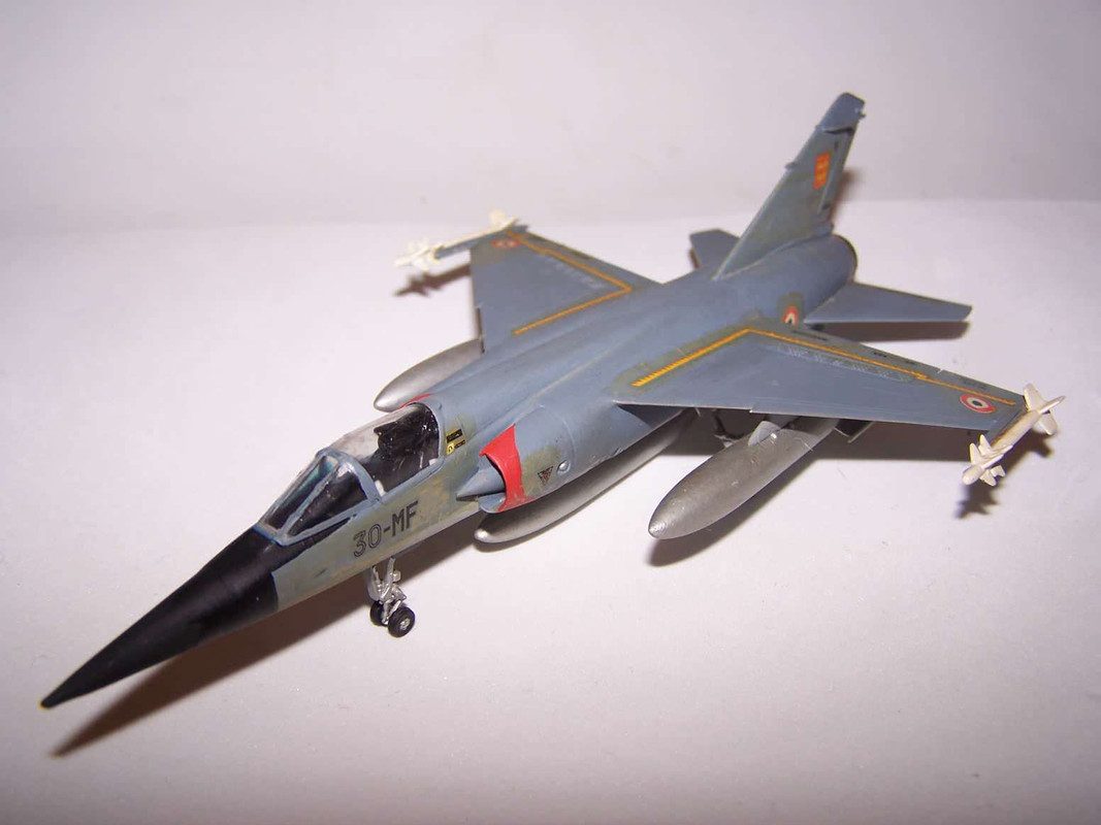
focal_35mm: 38
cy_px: 412
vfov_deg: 37.7
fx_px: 1208
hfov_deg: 49.0
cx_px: 550
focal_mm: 6.3
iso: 80
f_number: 2.8
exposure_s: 1/60
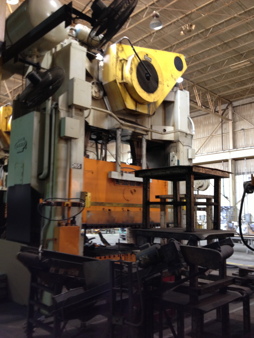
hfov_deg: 40.7
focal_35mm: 35
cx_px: 127
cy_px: 169
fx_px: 342
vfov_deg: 52.6
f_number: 2.4
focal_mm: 4.28
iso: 125
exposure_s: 1/20
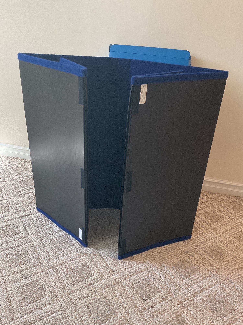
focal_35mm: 29
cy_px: 162
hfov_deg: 48.2
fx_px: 271
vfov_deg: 61.7
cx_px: 122
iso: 160
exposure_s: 1/60
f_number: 1.8
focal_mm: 3
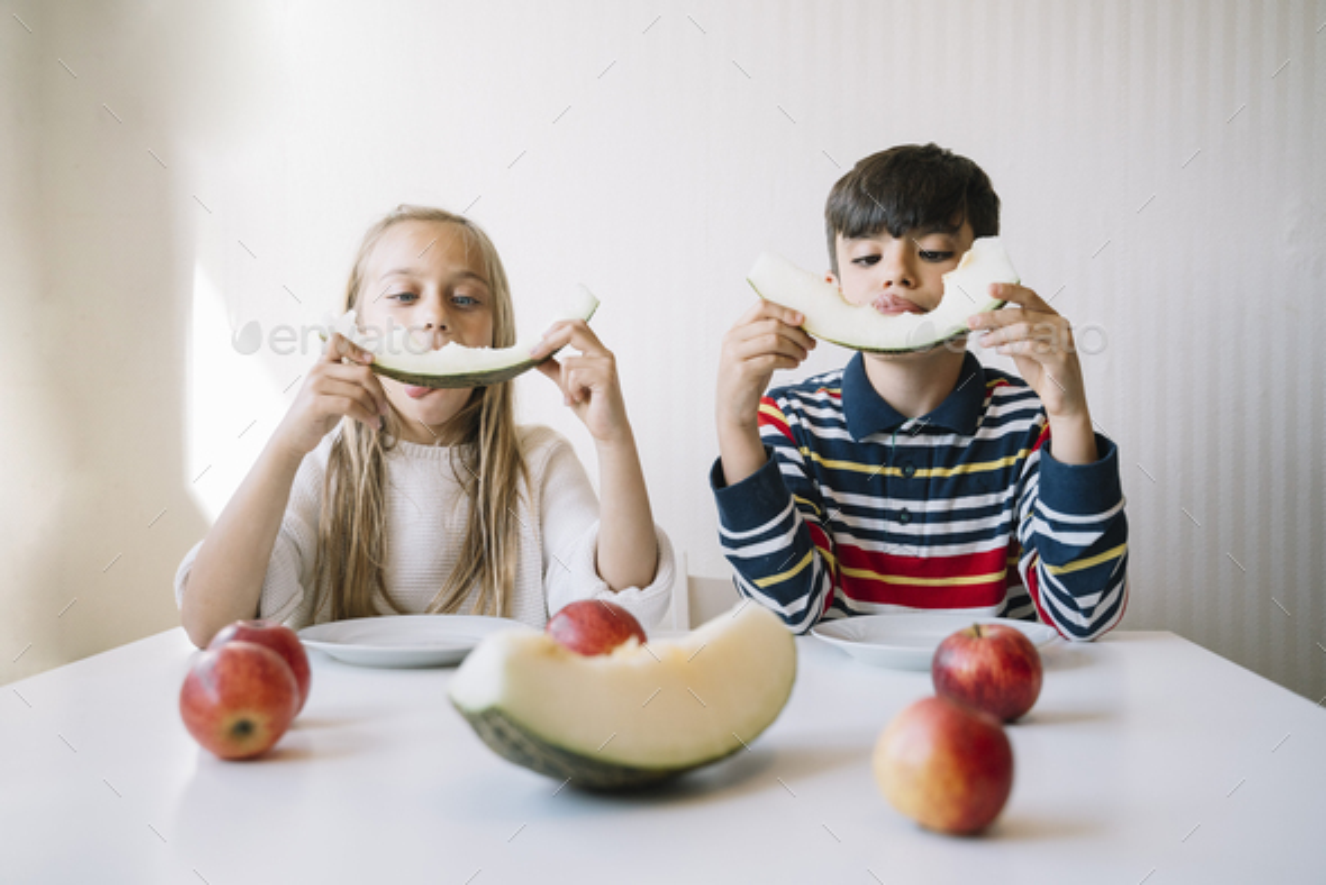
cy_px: 442
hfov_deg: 49.5
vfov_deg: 34.2
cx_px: 663
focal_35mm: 39
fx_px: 1437
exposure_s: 1/800
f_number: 3.5
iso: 1250
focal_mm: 39
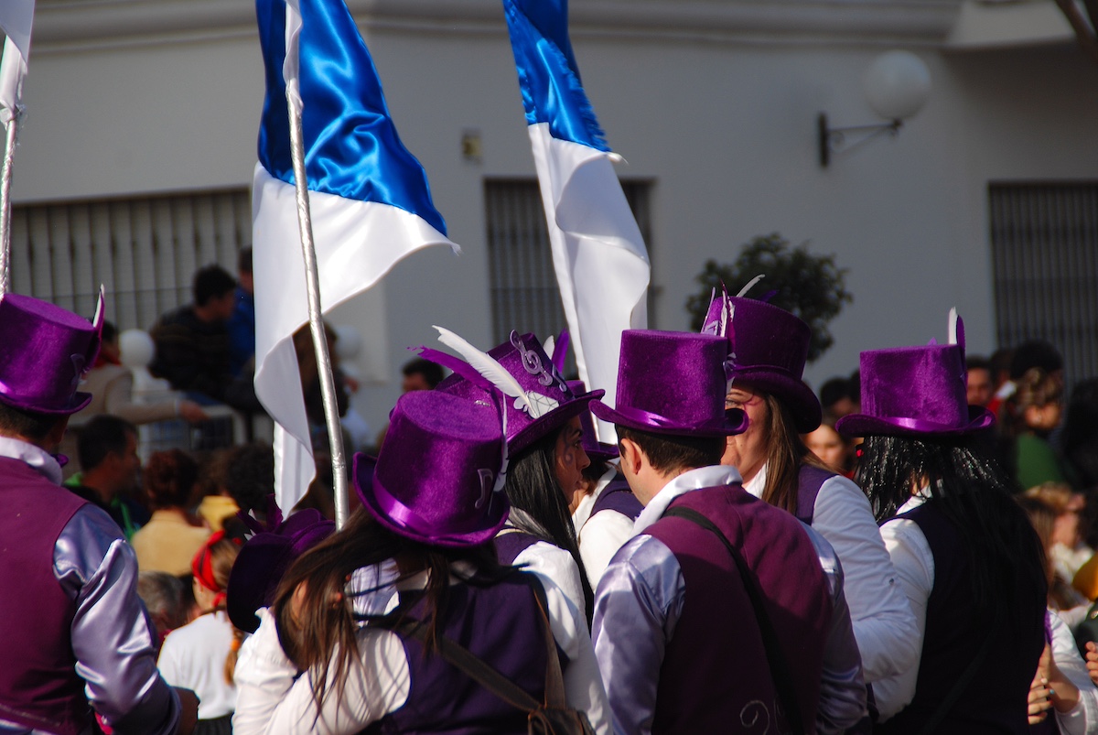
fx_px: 9160
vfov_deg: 4.6
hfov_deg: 6.9
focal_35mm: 300
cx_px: 549
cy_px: 368
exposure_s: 1/500
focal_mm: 200
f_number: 6.3
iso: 160
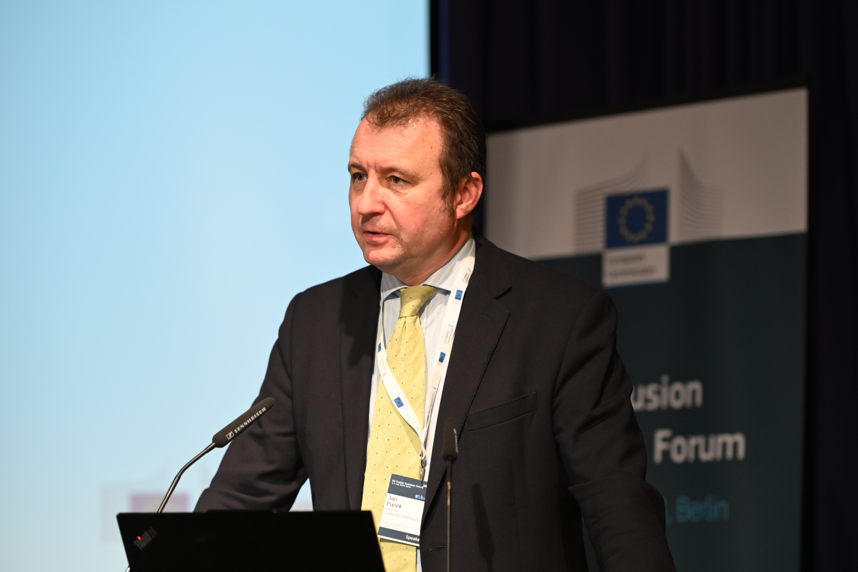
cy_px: 286
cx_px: 429
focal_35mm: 120
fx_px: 2860
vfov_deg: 11.4
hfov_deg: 17.1
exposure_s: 1/200
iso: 1600
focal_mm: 120
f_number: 2.8
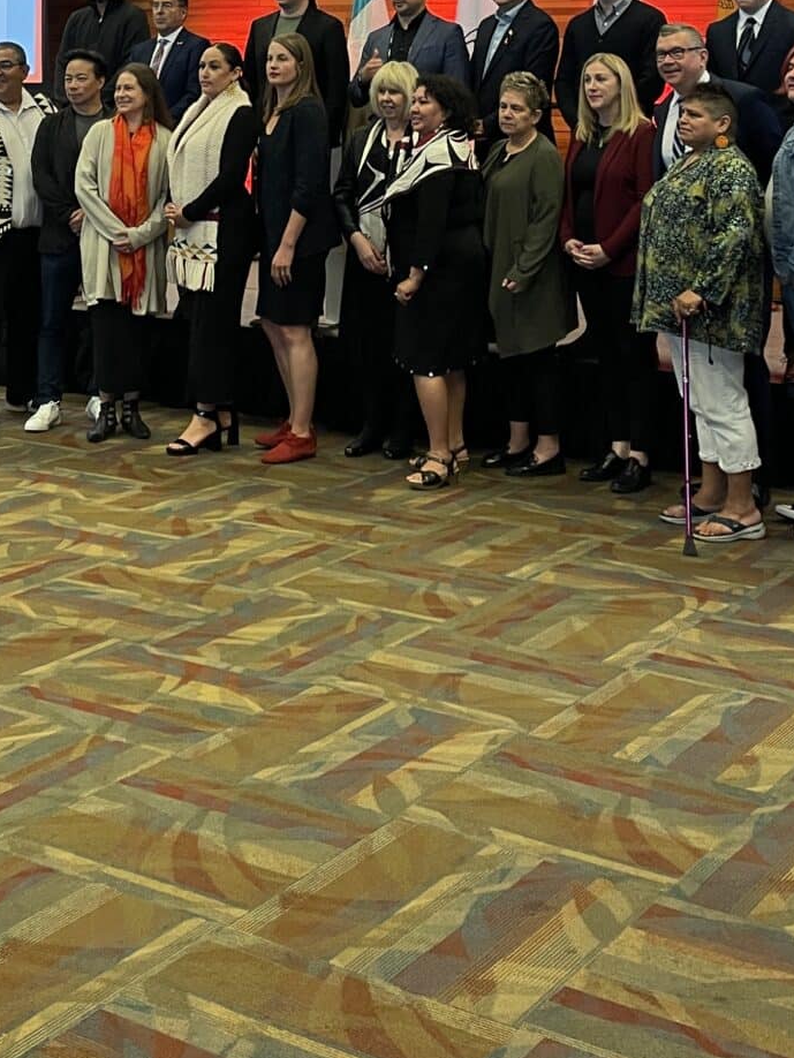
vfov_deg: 30.3
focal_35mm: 58
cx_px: 308
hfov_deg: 25.2
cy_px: -59
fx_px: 1773
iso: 100
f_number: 1.6
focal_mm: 4.2
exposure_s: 1/60
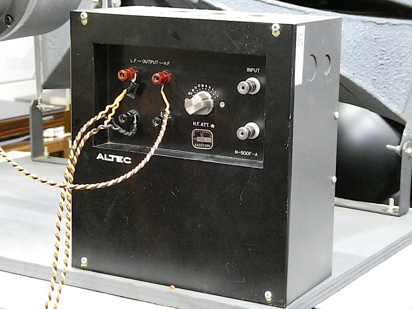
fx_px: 1000
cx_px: 206
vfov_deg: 17.6
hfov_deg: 23.3
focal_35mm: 84
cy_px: 154
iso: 1600
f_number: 4.8
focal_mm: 15
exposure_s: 1/15
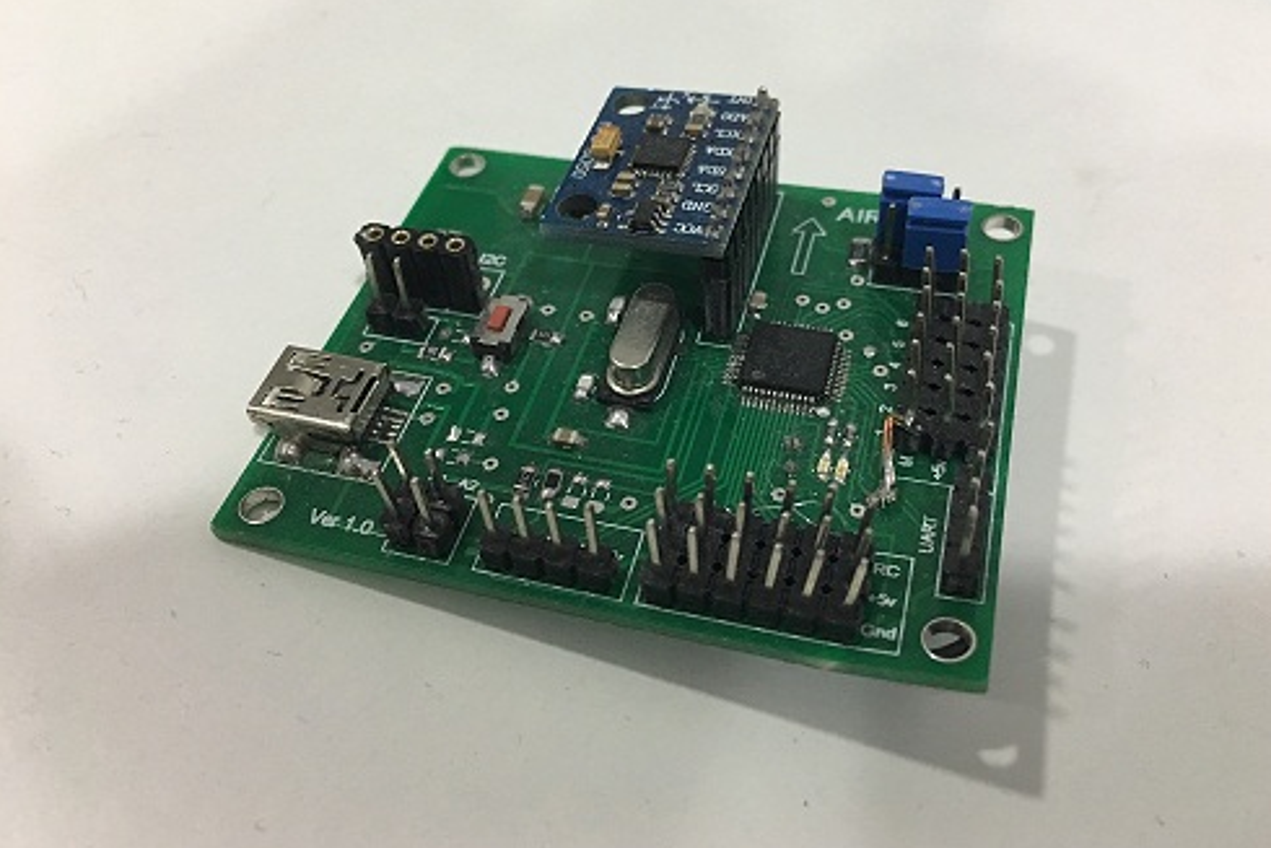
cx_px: 646
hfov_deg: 60.3
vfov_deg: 42.3
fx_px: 1095
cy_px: 392
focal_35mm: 31
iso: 100
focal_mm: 4.15
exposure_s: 1/17
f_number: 2.2
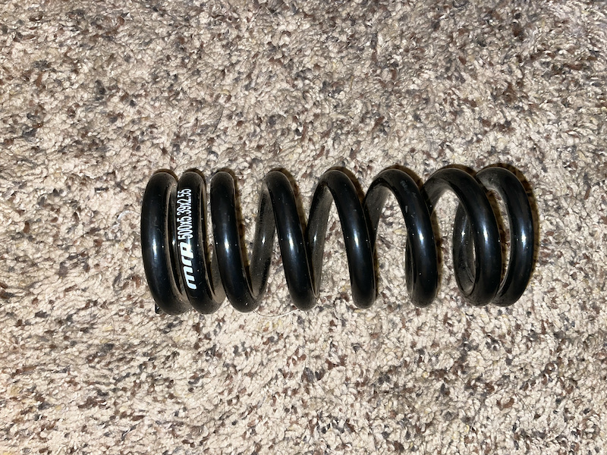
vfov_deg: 53.1
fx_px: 456
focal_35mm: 26
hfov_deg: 67.3
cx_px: 304
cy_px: 228
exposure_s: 1/4
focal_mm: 4.2
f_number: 1.6
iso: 32
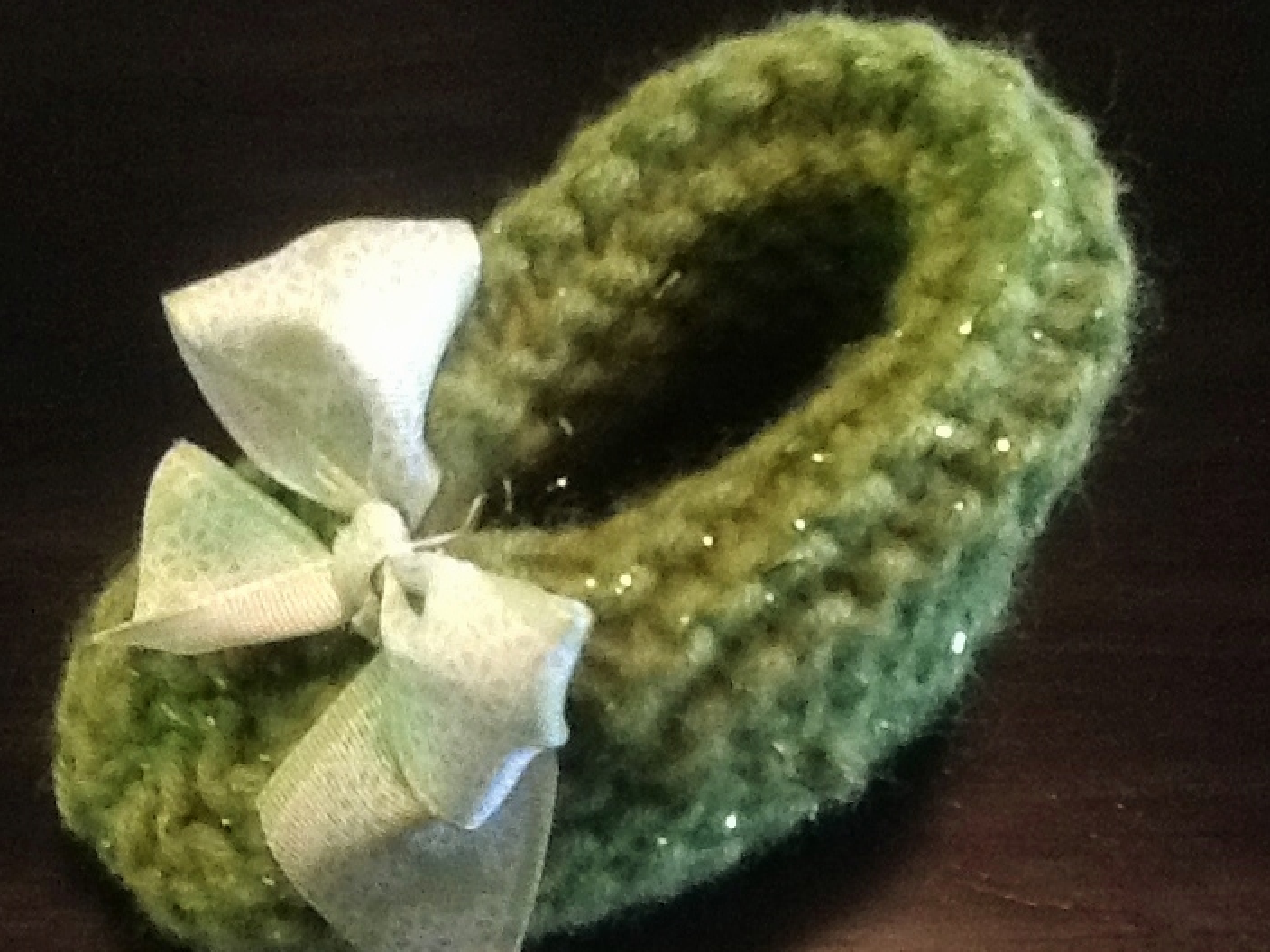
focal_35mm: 60
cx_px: 509
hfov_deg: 32.1
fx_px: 2201
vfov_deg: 24.3
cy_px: 620
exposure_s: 1/20
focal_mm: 2.03
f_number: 2.4
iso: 320
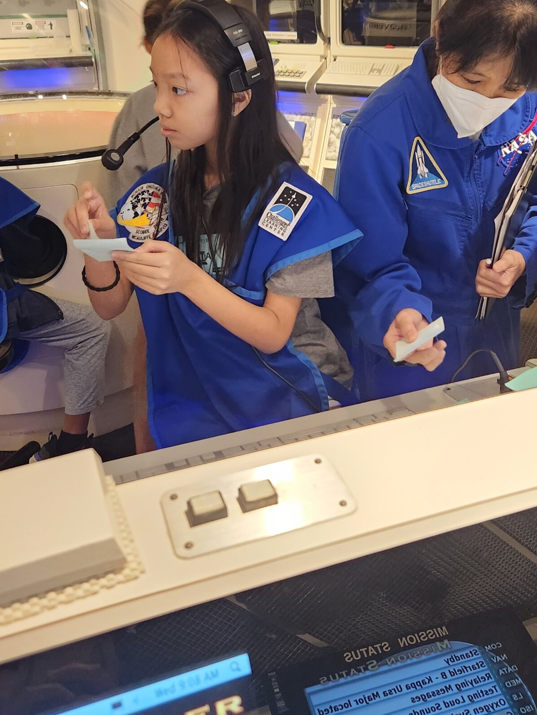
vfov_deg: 48.9
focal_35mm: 37
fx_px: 765
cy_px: 215
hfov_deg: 38.6
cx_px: 313
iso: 1000
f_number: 1.8
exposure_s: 1/120
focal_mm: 5.4
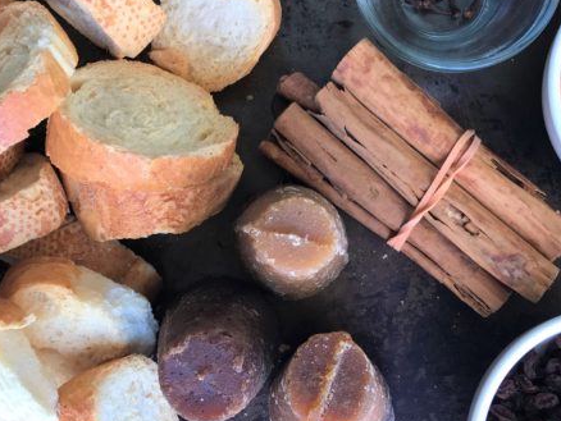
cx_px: 286
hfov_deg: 41.2
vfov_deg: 31.5
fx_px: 746
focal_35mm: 46
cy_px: 207
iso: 40
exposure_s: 1/120
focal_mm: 3.99
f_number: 1.8
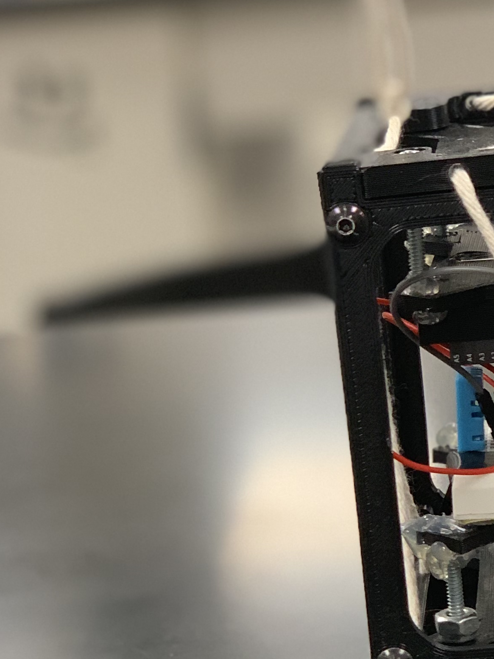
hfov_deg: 10.8
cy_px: 428
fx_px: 2568
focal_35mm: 135
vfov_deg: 14.6
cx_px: 612
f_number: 2.4
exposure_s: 1/60
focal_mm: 6
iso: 125
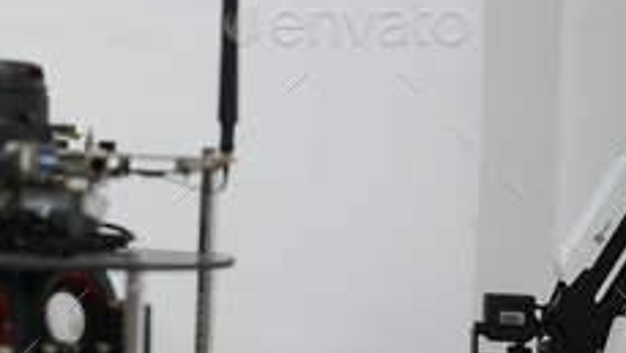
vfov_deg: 12.1
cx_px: -71
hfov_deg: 20.3
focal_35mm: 100
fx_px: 1660
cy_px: 152
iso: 320
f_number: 2
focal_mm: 37
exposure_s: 1/193
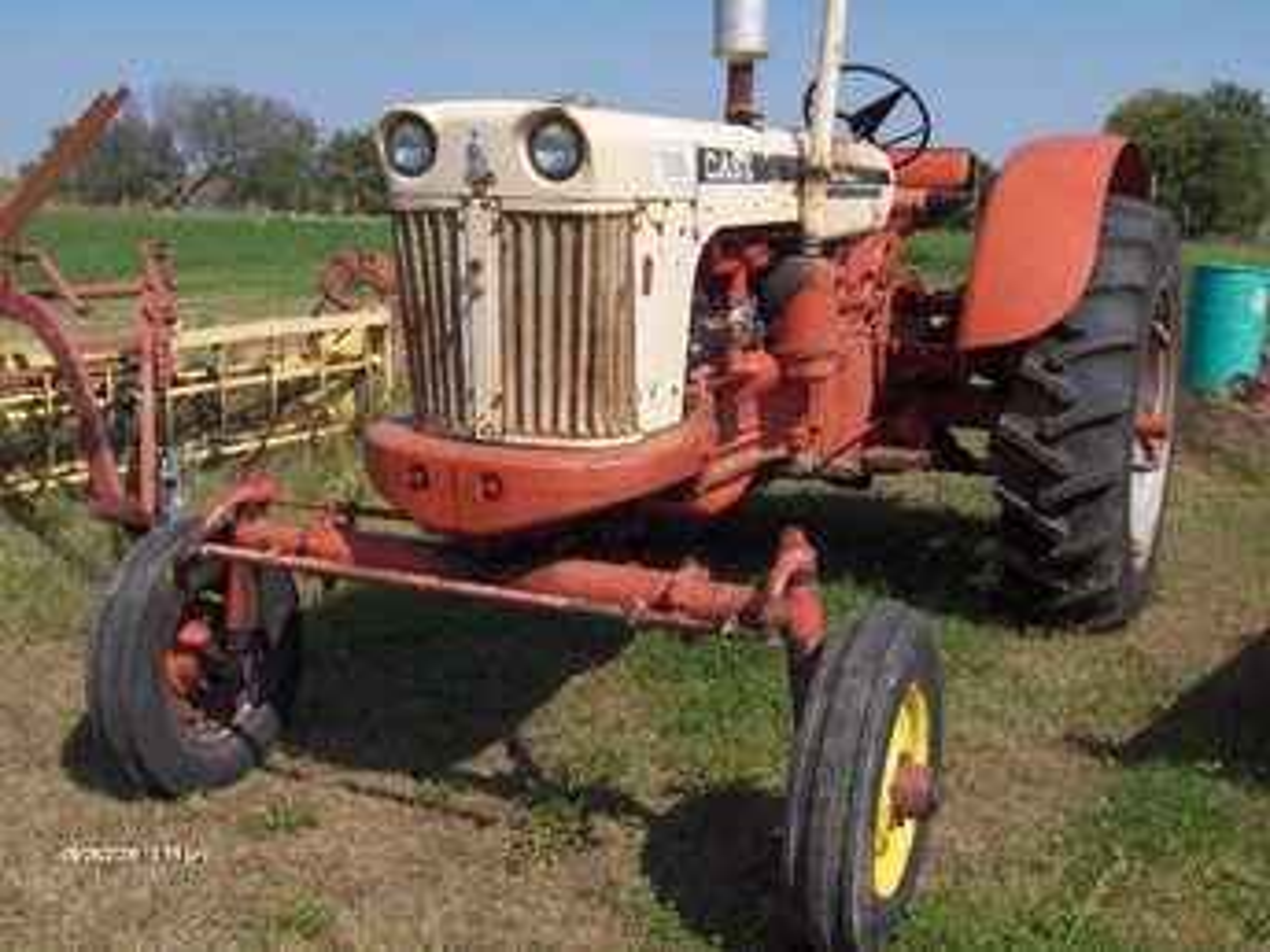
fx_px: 1431
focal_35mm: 39
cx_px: 635
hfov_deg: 47.9
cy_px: 476
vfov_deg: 36.8
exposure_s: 1/752
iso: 100
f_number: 4.8
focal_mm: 8
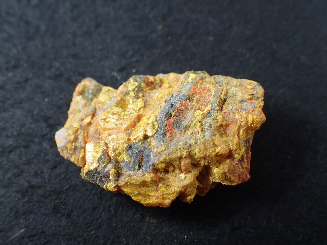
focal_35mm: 46
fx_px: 435
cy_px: 122
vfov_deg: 31.5
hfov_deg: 41.2
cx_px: 164
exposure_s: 1/200
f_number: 3.1
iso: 320
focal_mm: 8.41
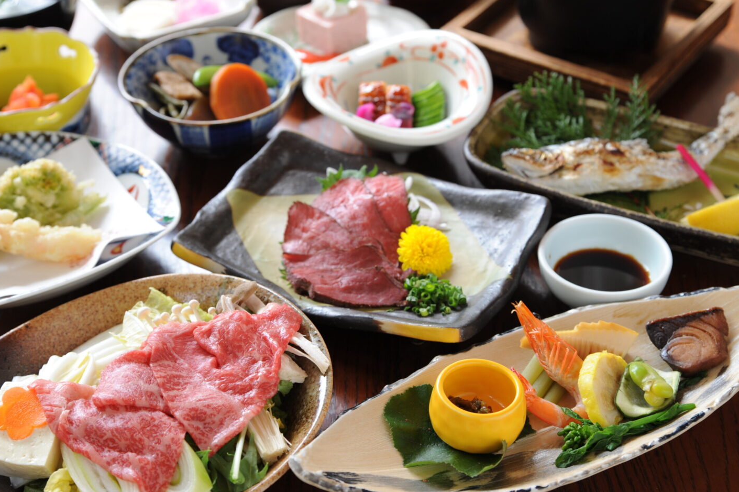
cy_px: 225
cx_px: 355
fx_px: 1518
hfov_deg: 27.4
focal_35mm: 74
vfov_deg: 18.4
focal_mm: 68
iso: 400
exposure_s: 1/60
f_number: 5.6
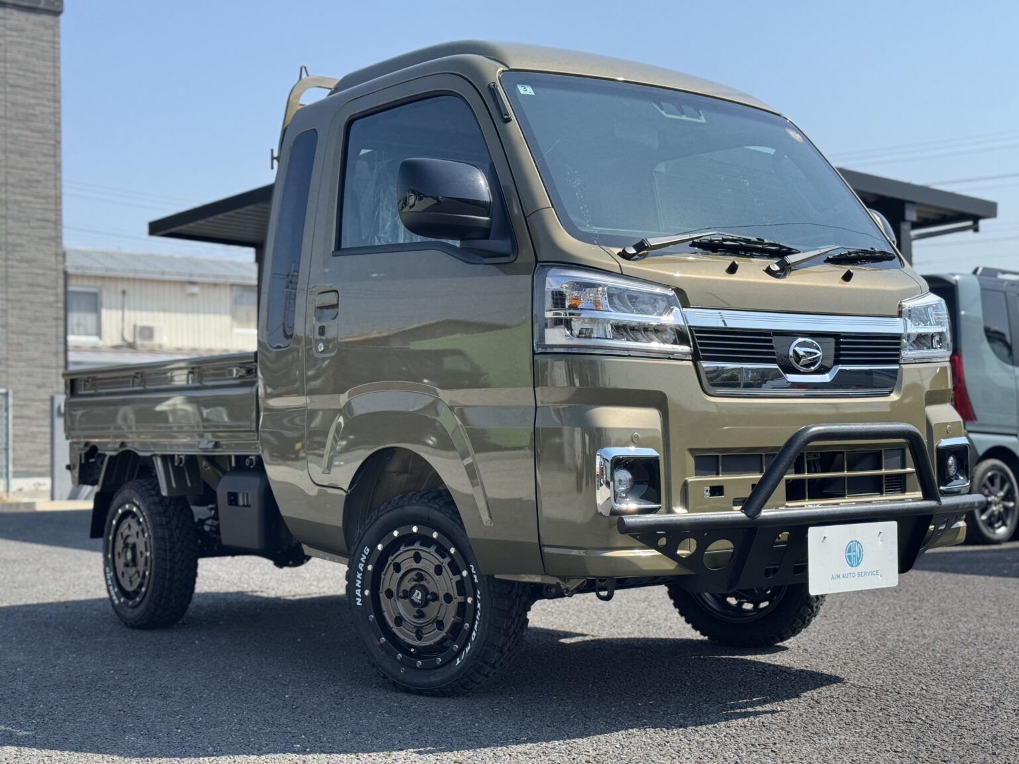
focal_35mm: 48
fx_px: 1413
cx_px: 510
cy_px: 382
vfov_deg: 30.3
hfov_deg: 39.7
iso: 64
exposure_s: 1/2513
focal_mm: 6.76
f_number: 1.78
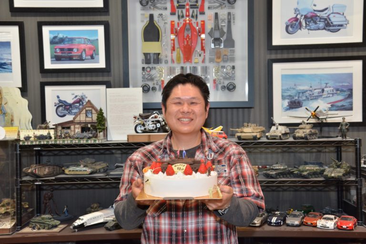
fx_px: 488
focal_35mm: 48
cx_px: 183
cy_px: 122
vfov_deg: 28.1
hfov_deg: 41.1
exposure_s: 1/60
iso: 2000
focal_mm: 48
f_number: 6.3
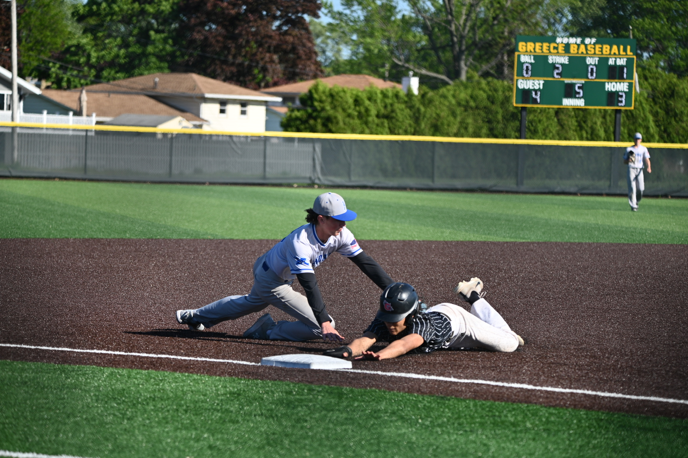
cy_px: 229
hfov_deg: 12.1
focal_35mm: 170
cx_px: 344
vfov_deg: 8.1
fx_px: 3247
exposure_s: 1/1250
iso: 200
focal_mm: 170
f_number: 5
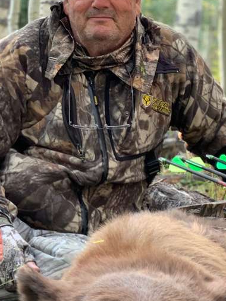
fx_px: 1071
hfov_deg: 12.0
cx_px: 177
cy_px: 234
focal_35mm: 123
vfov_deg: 15.9
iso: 125
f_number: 2.4
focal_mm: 6
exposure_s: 1/61
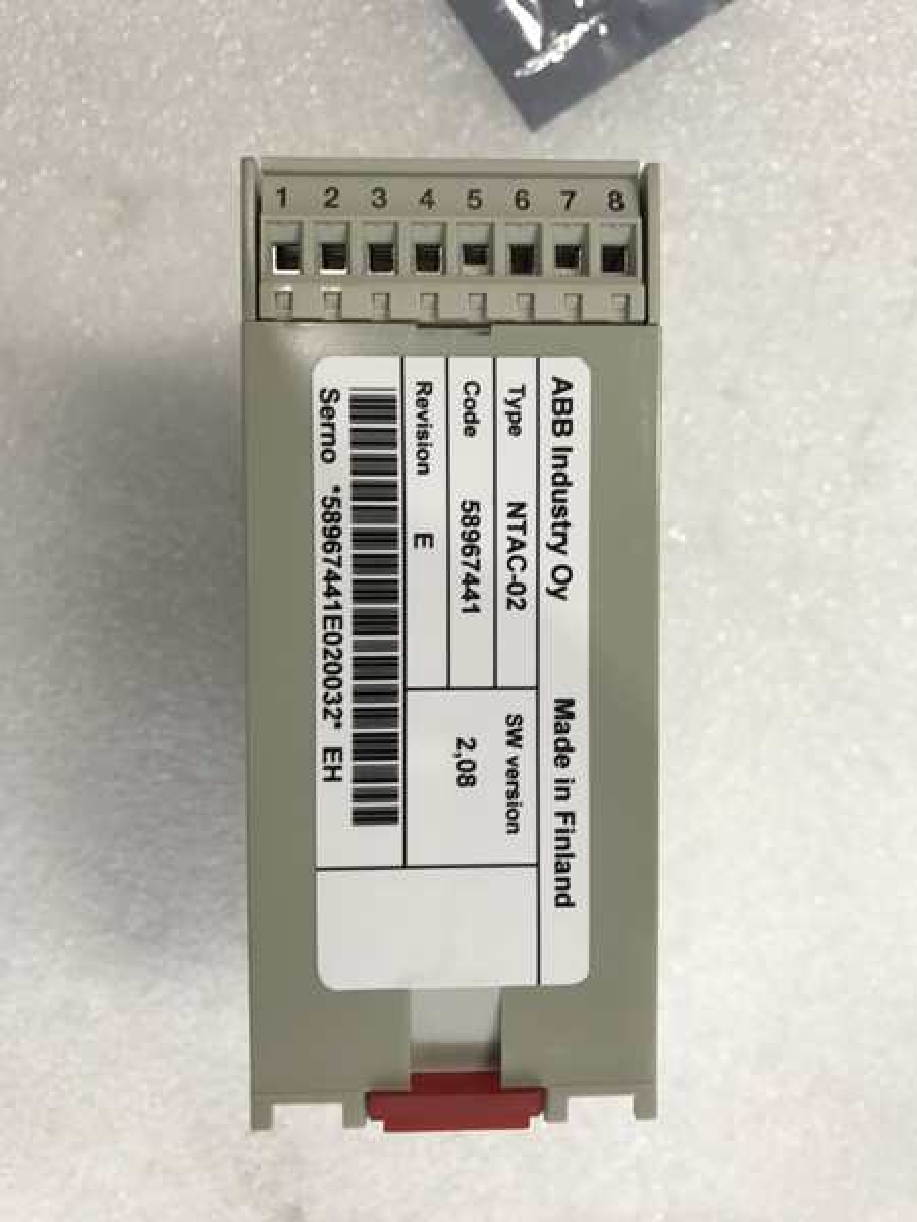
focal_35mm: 28
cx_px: 458
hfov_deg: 49.7
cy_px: 611
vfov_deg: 63.4
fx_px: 989
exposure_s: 1/49
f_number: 1.8
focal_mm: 3.99
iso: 32
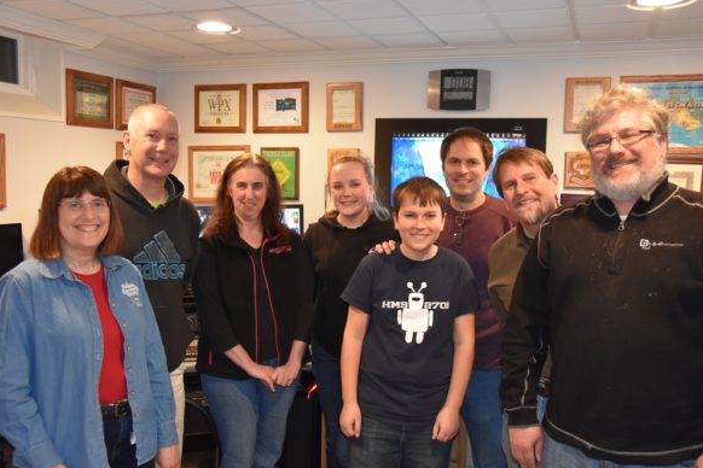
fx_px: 664
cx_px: 358
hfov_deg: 55.8
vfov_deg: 38.9
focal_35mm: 34
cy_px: 238
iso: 1800
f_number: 3.8
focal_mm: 22
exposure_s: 1/60
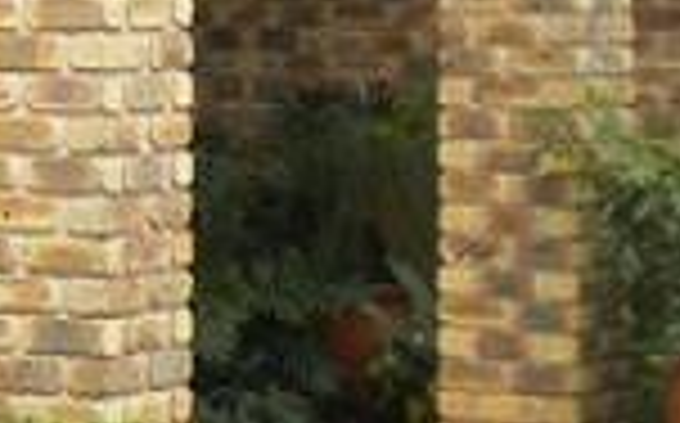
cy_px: -166
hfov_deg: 10.1
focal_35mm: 197
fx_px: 3647
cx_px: -509
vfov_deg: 6.6
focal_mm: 6.3
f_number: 4.6
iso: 113
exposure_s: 1/218
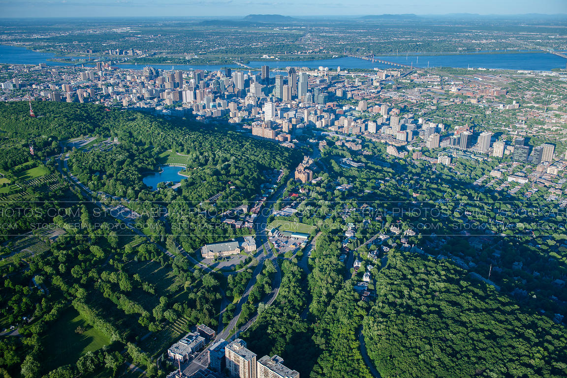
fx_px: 504
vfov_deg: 41.1
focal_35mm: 32
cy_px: 189
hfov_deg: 58.7
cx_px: 284
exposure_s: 1/640
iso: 800
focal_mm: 32
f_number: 5
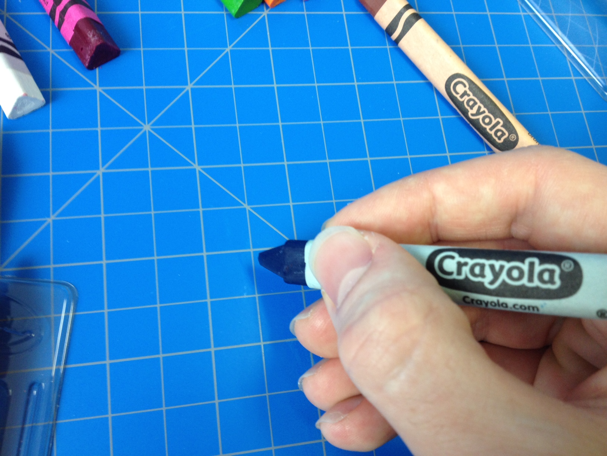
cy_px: 228
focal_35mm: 35
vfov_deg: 40.7
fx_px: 614
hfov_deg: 52.6
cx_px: 304
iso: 100
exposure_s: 1/20
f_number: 2.4
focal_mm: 4.28
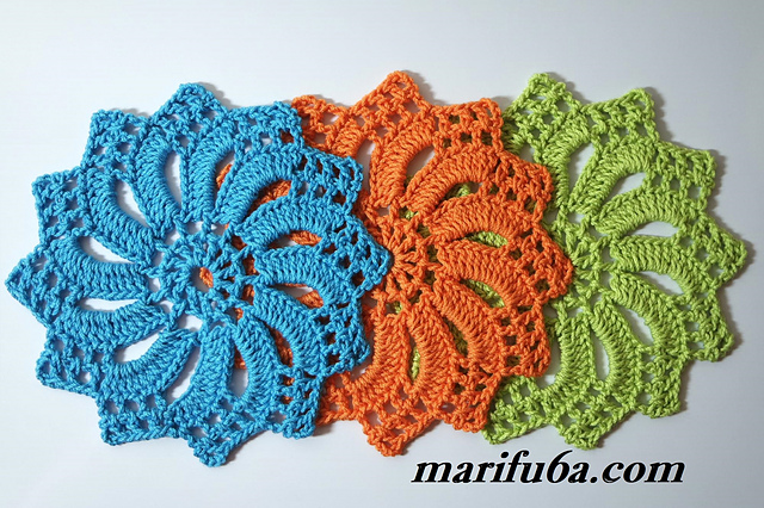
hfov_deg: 45.5
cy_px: 254
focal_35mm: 43
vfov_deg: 31.2
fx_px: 912
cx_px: 382
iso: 400
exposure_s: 1/50
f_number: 4.5
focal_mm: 28
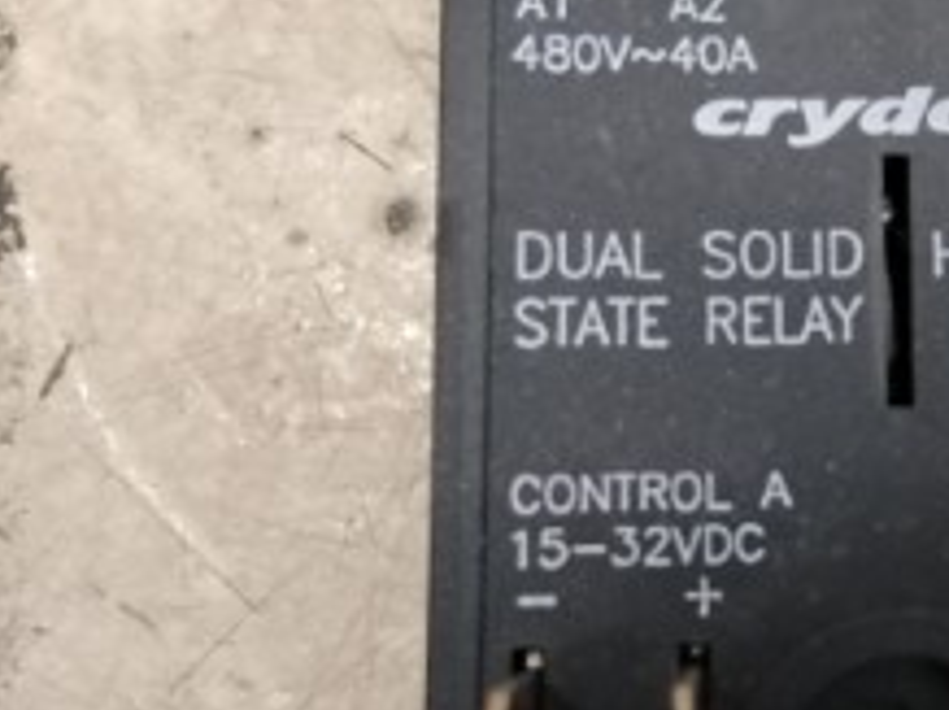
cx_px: 855
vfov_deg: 28.5
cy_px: 309
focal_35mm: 51
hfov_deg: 35.3
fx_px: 1397
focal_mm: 3.59
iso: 583
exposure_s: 1/20
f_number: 1.8
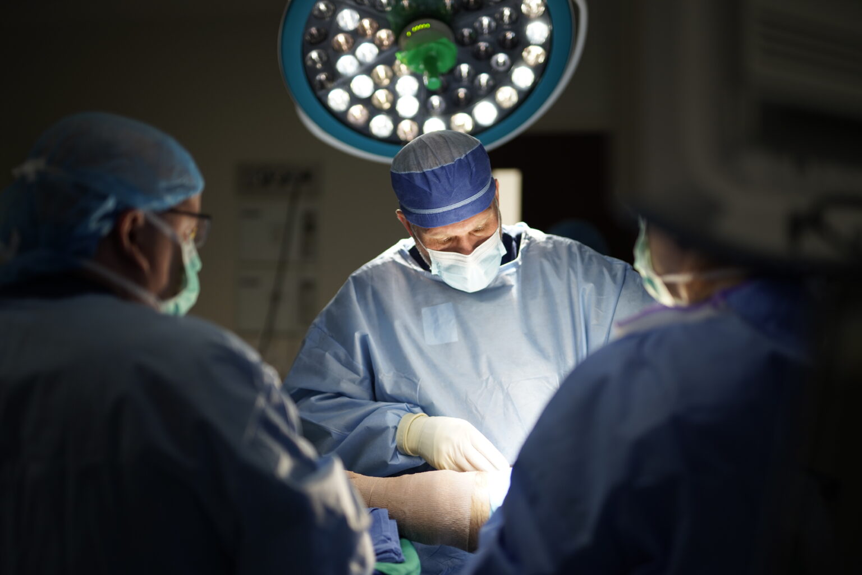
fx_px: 1197
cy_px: 288
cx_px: 431
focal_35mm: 50
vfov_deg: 27.0
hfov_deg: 39.6
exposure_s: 1/250
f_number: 1.4
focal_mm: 50
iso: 200
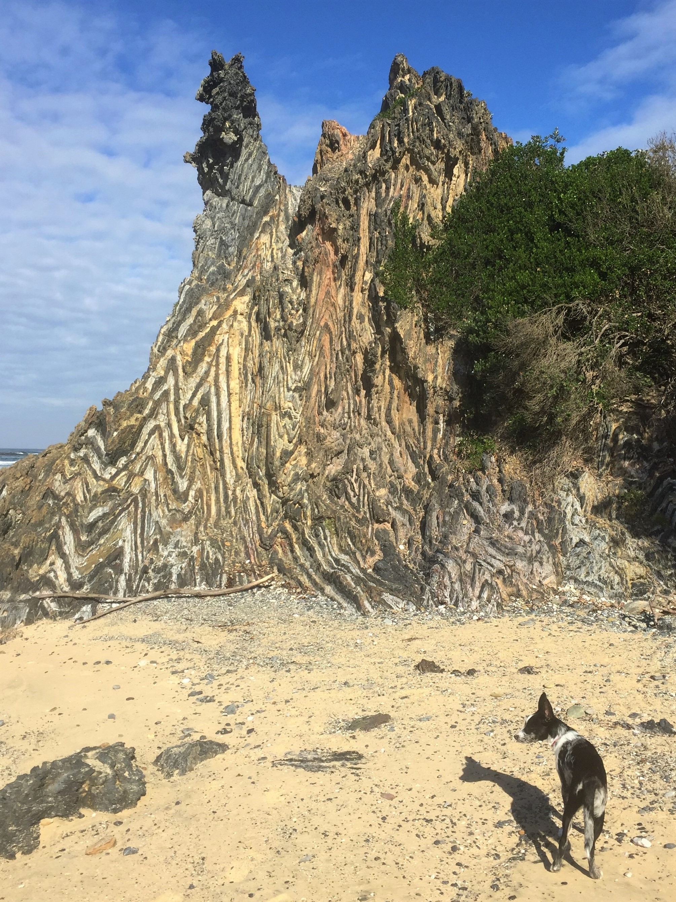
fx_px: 755
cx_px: 338
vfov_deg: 61.7
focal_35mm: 29
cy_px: 451
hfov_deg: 48.2
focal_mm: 4.15
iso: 32
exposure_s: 1/2198
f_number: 2.2
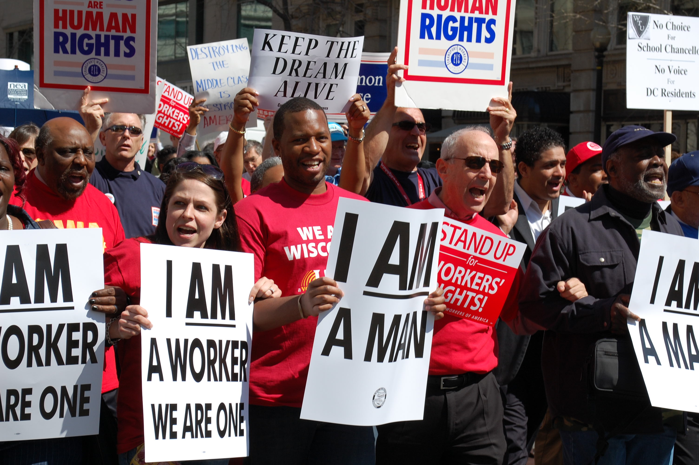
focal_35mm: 82
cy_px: 232
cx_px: 350
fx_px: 1600
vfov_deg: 16.5
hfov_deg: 24.6
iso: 200
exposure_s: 1/400
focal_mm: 55
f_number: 10
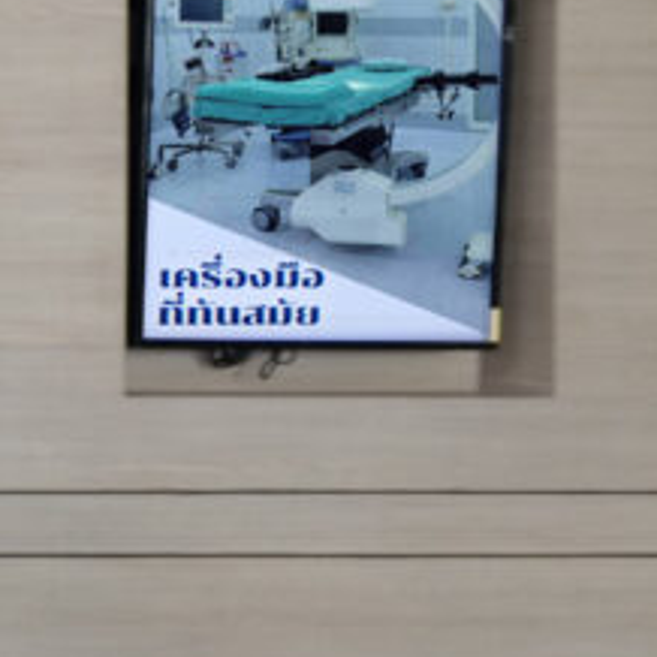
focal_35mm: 96
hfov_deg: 10.0
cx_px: -1546
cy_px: 241
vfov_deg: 18.1
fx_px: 2061
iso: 400
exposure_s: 1/10
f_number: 6.3
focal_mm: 16
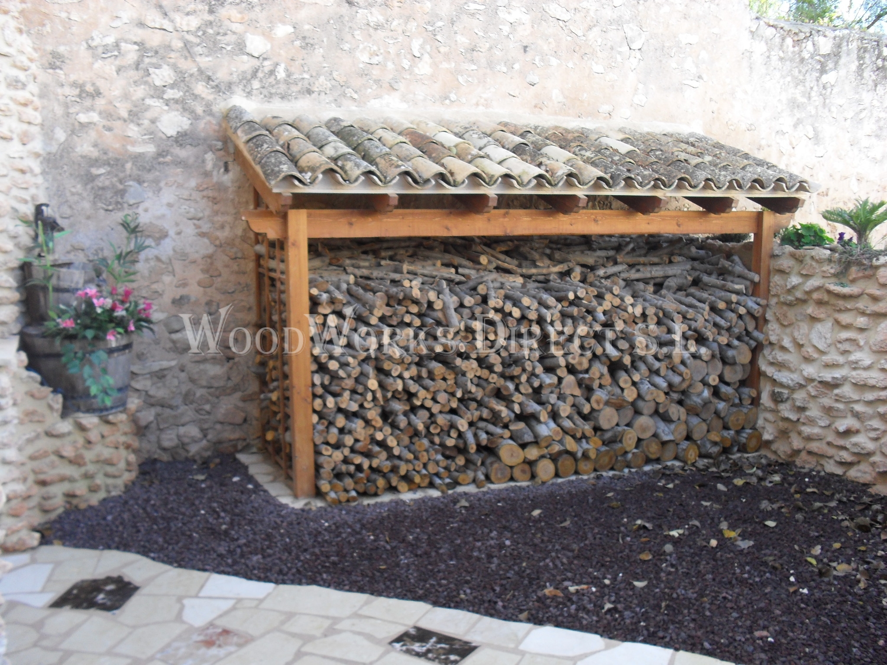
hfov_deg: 52.6
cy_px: 332
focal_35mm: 35
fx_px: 897
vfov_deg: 40.7
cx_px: 444
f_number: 3.2
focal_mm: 6.3
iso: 100
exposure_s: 1/60
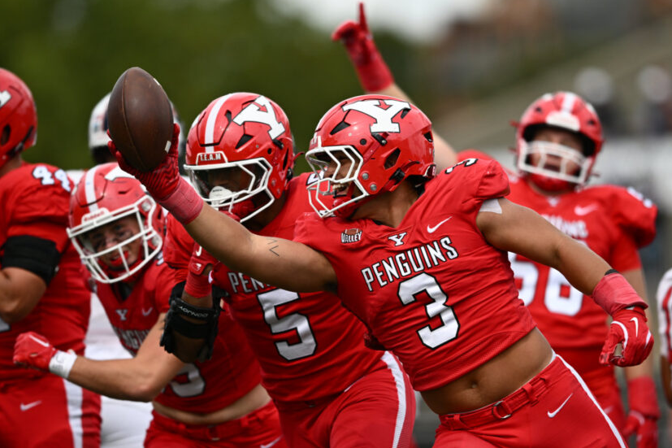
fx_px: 9928
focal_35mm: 532
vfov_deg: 2.6
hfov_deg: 3.9
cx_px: 375
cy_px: 244
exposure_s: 1/3200
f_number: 3.2
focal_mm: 400
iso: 250
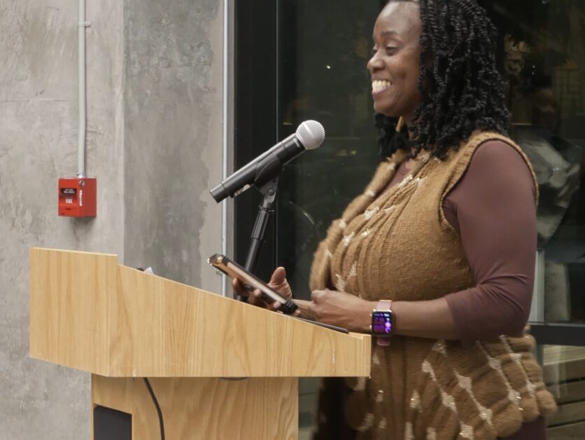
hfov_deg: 26.0
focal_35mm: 75
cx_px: 332
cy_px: 188
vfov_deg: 19.6
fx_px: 1268
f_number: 5.6
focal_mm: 32
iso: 800
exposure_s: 1/15
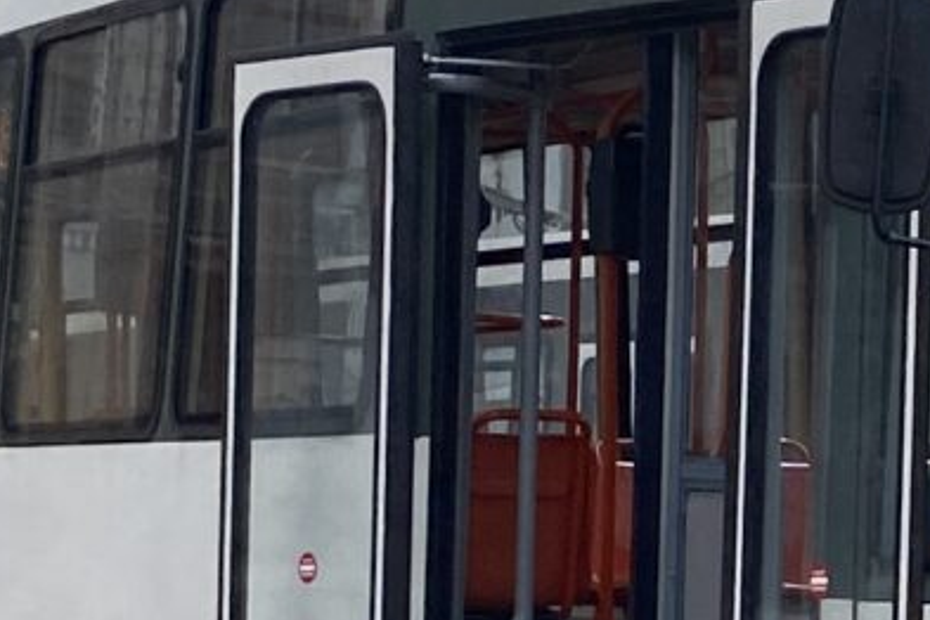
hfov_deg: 11.1
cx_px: 1524
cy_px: 469
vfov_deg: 7.8
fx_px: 4546
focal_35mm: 176
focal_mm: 4.25
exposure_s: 1/4115
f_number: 1.8
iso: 32
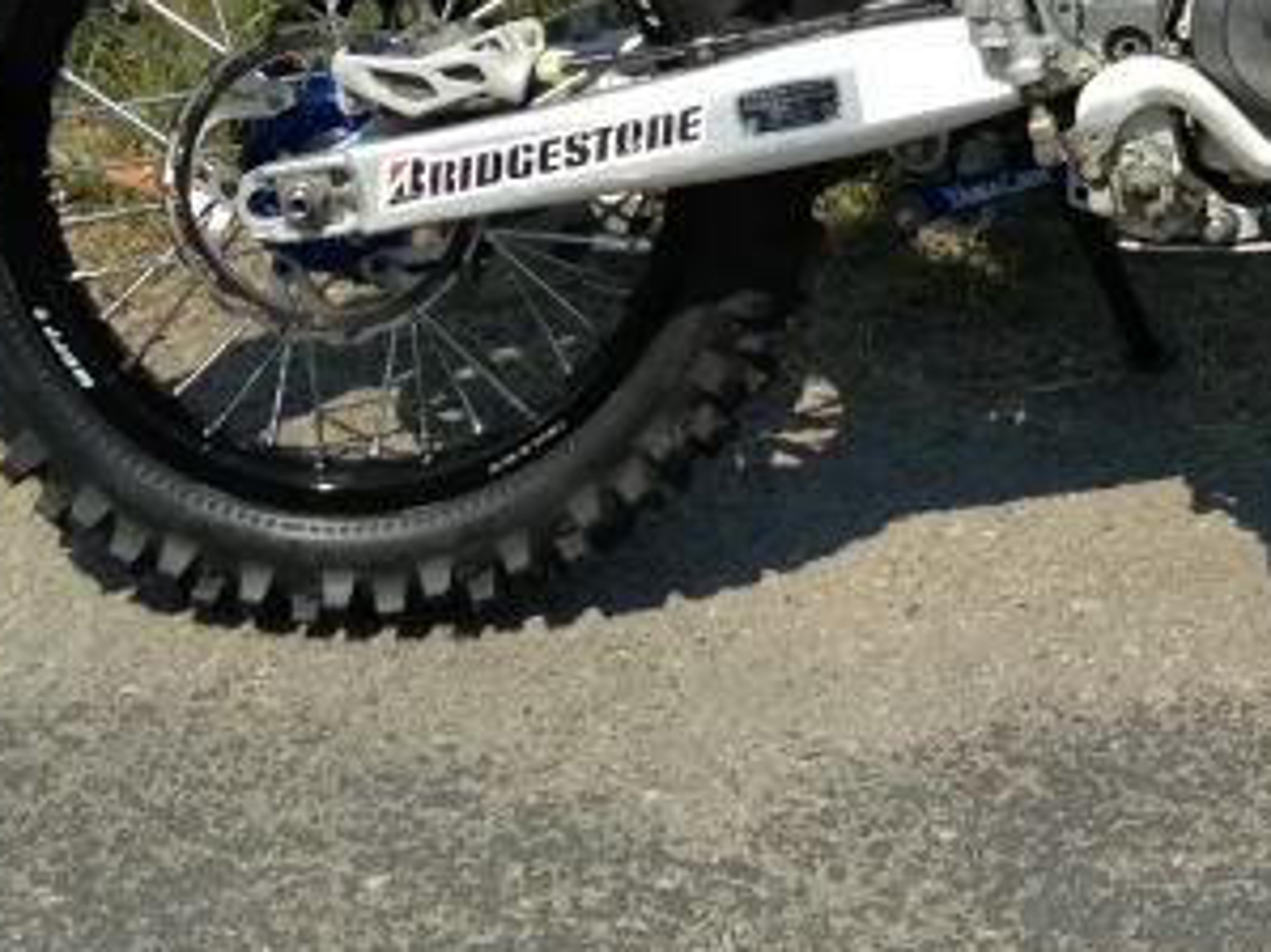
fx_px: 4147
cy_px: -425
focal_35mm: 113
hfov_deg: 17.0
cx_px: 1297
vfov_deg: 12.5
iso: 50
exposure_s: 1/1290
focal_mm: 4.1
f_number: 2.4
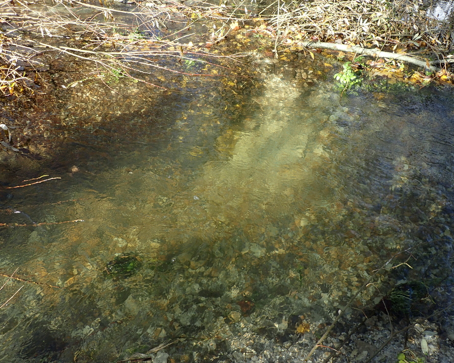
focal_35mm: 27
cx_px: 239
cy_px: 180
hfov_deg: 64.0
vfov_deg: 53.2
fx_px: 363
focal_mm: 4.5
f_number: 2.8
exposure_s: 1/250
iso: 100
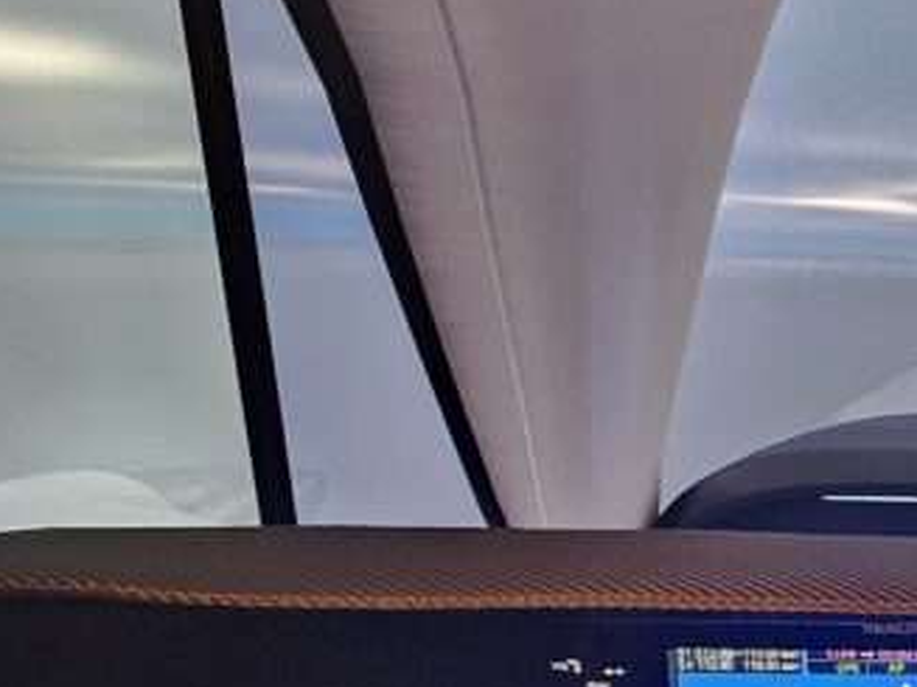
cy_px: 883
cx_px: 1197
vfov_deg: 19.0
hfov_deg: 23.8
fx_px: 1907
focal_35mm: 72
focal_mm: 6.3
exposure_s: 1/120
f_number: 1.7
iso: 1000
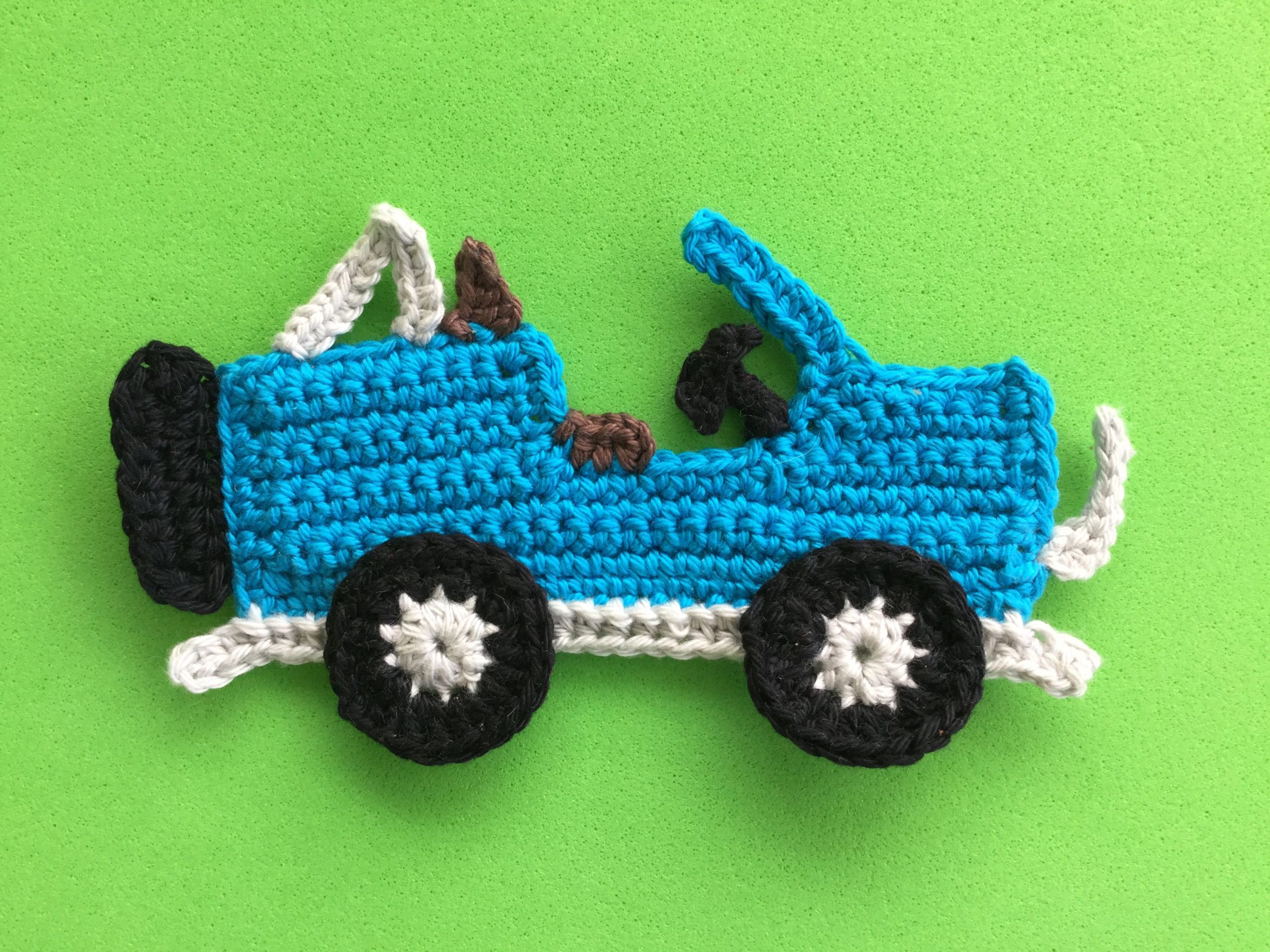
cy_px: 476
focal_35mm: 31
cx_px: 635
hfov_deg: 58.4
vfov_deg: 45.4
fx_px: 1137
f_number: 2.4
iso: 40
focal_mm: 3.3
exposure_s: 1/100
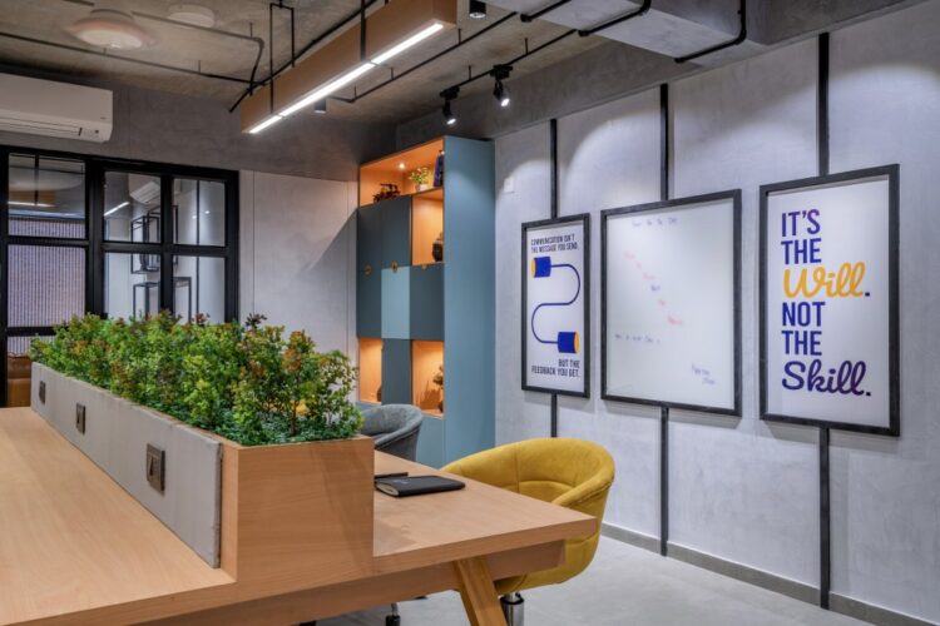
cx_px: 470
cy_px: 313
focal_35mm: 29
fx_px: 757
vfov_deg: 45.0
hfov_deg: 63.7
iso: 100
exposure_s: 1/3
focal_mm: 29
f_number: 9
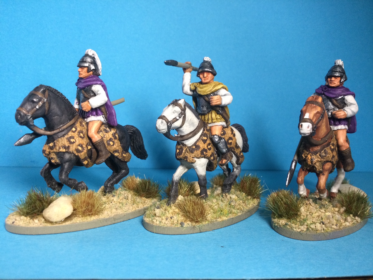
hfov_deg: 58.4
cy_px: 140
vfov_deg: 45.4
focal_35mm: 31
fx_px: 334
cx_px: 186
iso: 64
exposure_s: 1/33
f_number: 2.4
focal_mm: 3.3
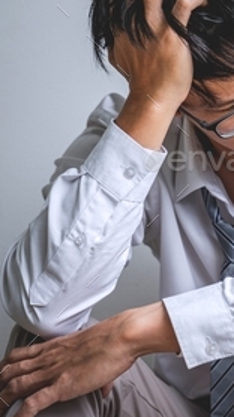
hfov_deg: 9.1
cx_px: 430
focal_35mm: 127
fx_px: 1403
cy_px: 231
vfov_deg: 16.9
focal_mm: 57
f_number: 4
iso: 320
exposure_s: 1/125
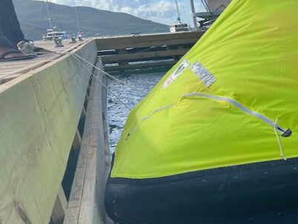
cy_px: 217
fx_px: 551
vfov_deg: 22.2
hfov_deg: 26.9
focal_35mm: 64
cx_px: 353
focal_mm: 5.7
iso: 50
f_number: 1.5
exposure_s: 1/2165
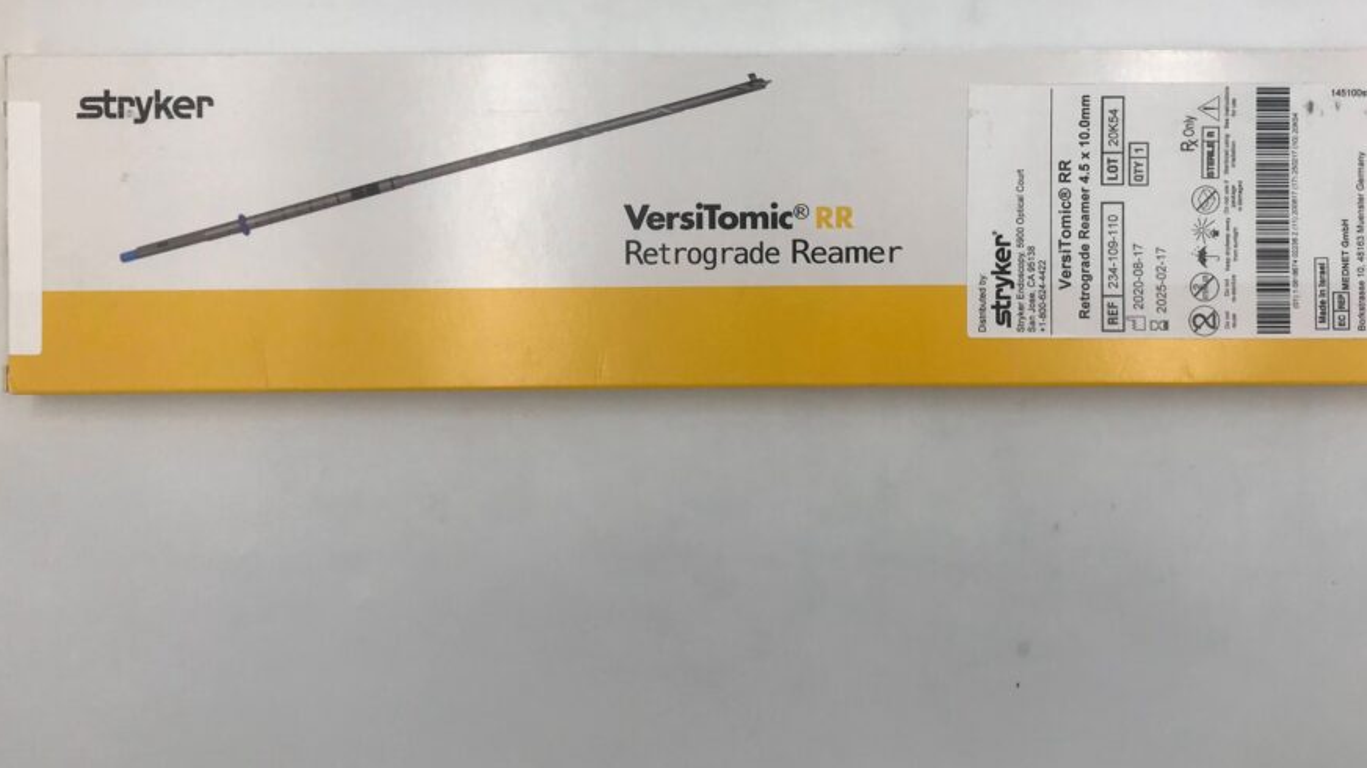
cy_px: 255
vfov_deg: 33.4
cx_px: 776
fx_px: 1268
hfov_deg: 56.4
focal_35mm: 35
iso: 20
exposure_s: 1/290
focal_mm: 3.99
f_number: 1.8
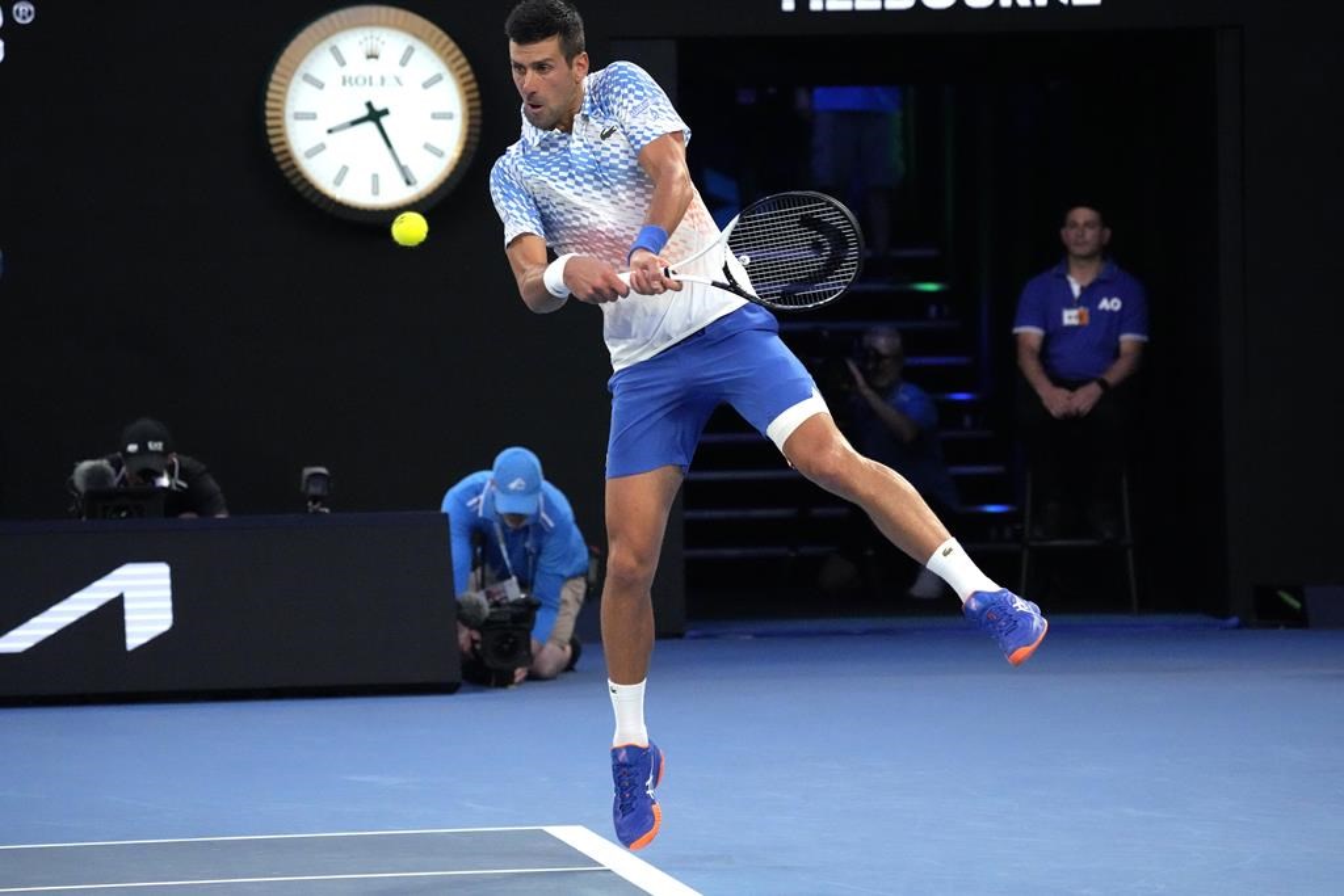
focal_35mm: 200
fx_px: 7467
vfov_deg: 6.9
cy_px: 448
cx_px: 672
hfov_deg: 10.3
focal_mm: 200
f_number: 7.1
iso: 8000
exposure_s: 1/2500
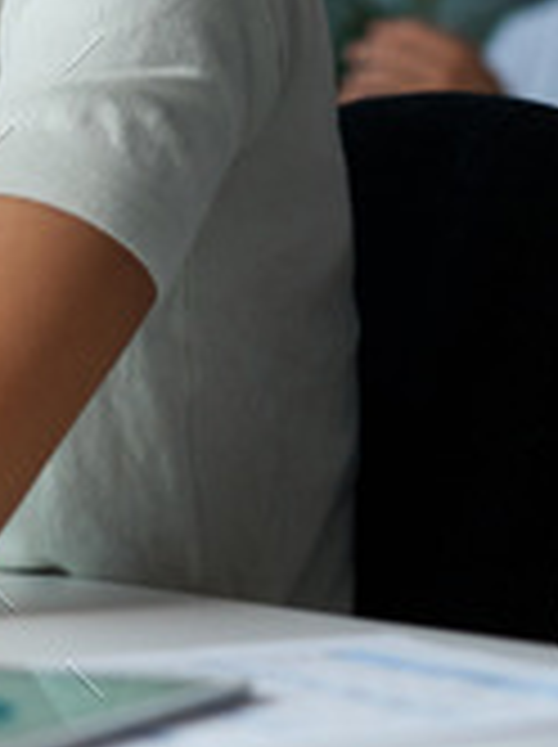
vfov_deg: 11.4
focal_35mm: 171
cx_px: -252
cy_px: -99
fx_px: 3685
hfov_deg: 8.5
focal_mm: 50
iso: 320
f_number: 2.2
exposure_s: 1/125
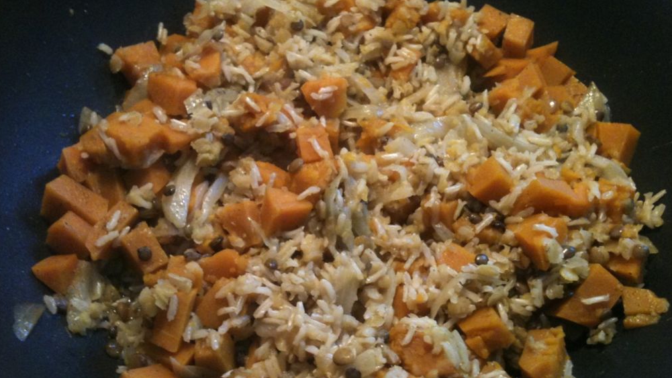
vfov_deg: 30.4
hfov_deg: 51.6
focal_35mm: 39
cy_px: 214
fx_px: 695
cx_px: 340
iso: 200
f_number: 2.8
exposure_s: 1/15
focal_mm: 3.85
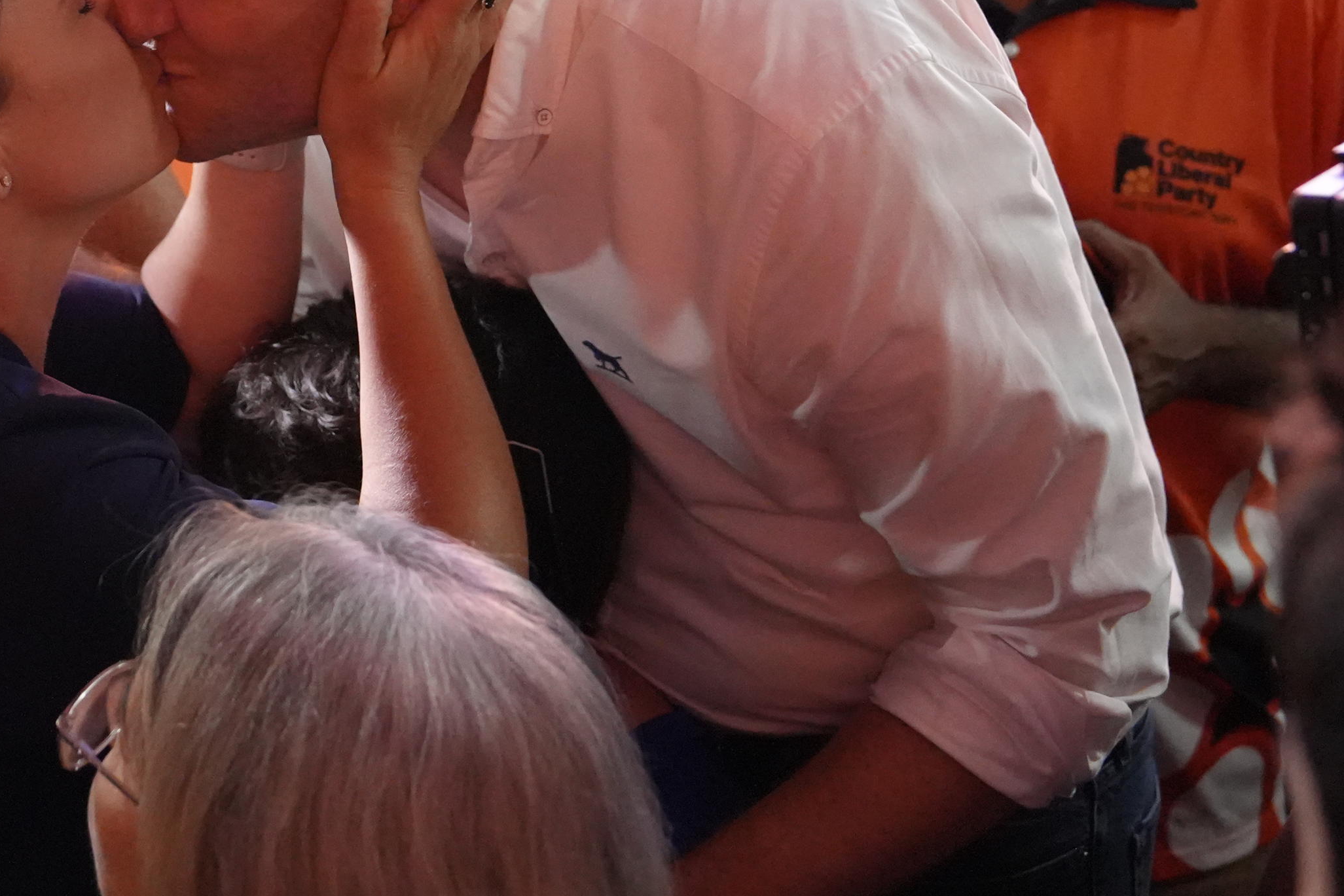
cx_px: -46
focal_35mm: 95
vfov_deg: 14.2
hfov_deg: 20.7
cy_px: 32
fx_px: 3546
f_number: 4
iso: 10000
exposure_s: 1/160
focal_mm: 39
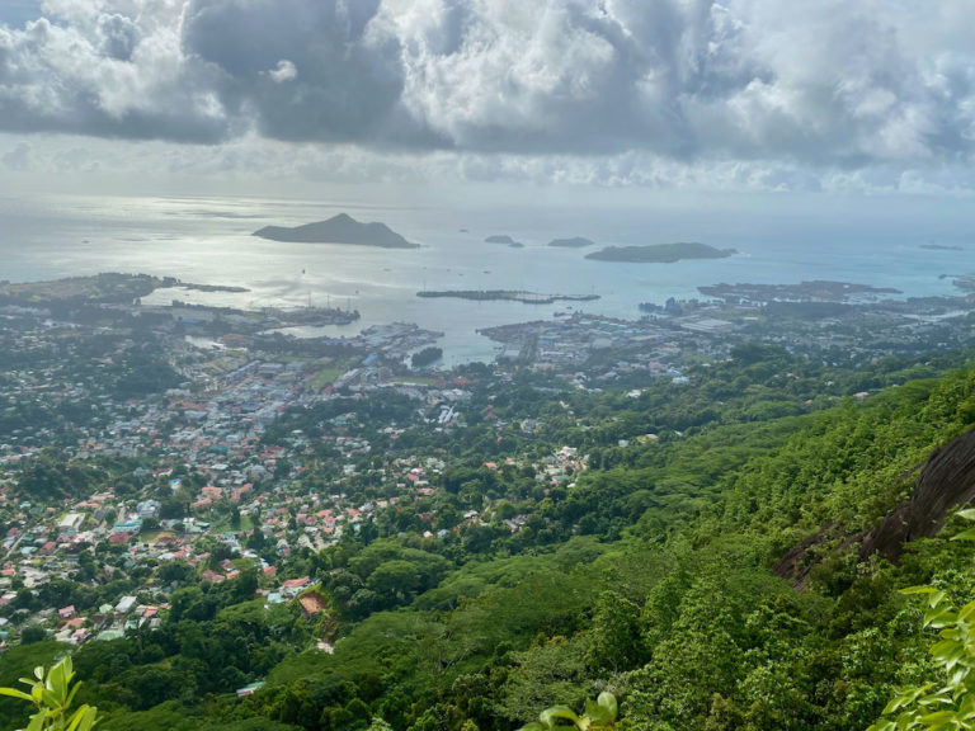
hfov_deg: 67.3
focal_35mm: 26
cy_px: 366
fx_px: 732
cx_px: 488
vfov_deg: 53.1
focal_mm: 4.25
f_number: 1.8
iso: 32
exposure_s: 1/5747
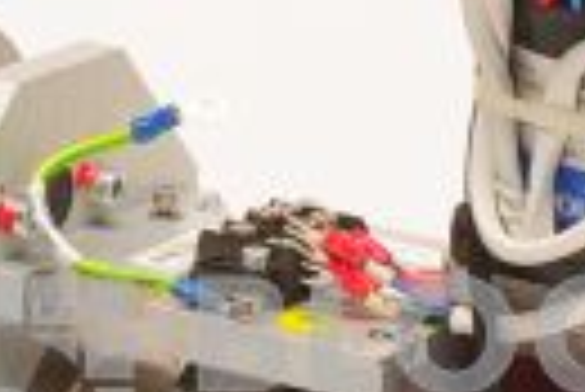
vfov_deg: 6.0
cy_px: 385
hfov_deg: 8.9
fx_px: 3742
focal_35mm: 230
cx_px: 310
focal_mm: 50
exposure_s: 1/160
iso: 320
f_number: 18
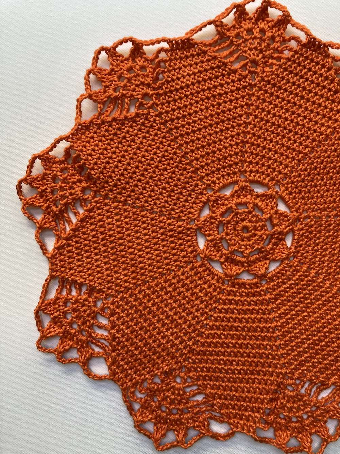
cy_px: 227
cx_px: 170
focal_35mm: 28
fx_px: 367
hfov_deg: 49.8
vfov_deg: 63.4
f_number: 1.8
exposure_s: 1/100
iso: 64
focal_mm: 3.99
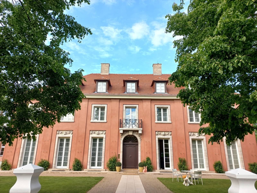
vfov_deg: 54.9
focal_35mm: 25
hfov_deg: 69.4
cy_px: 96
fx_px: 186
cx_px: 128
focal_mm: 4.6
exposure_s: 1/195
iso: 25
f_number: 1.8
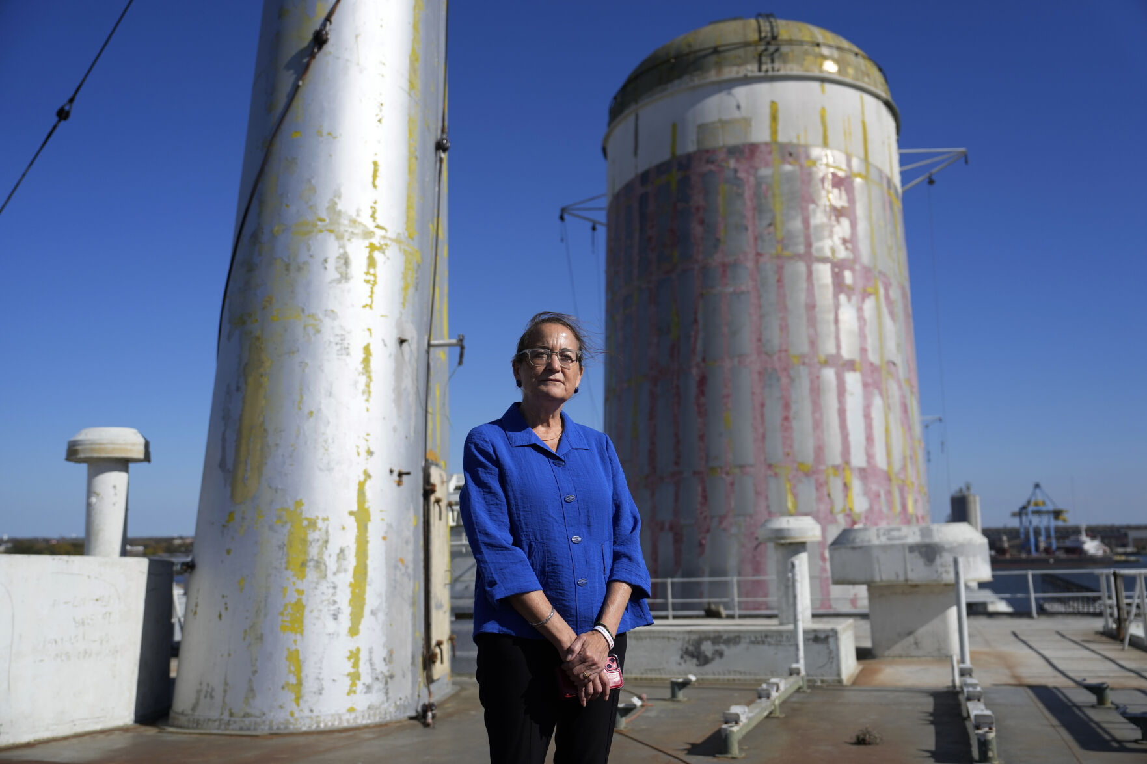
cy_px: 382
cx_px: 574
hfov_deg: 58.7
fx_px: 1019
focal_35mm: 32
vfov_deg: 41.1
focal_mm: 32
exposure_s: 1/8000
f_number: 2.8
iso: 250
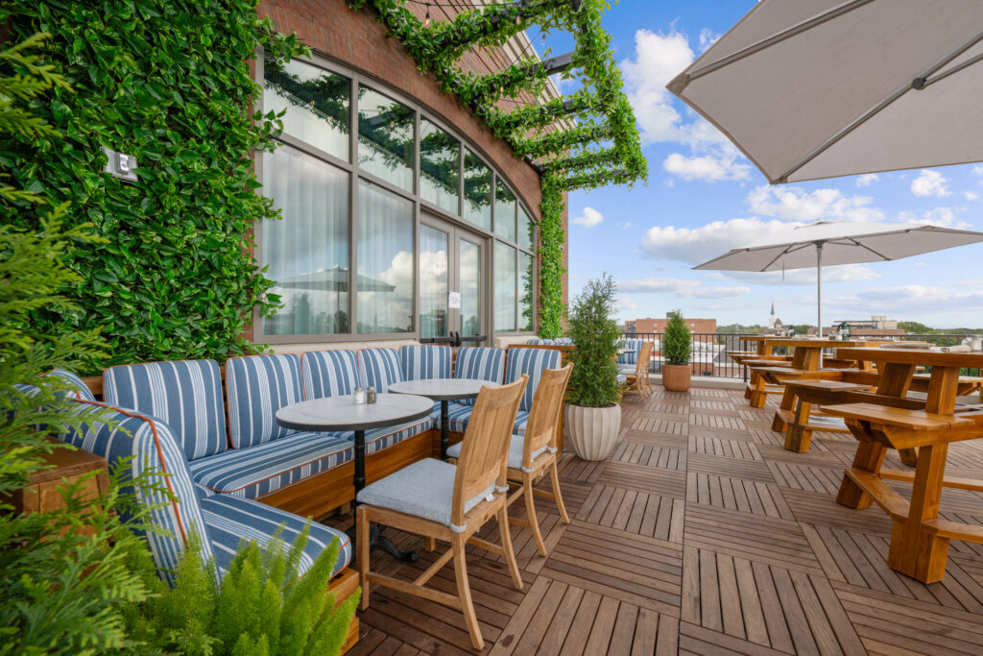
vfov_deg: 81.2
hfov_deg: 104.2
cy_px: 328
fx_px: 382
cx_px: 492
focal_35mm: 14
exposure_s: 1/125
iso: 400
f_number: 10
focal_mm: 14
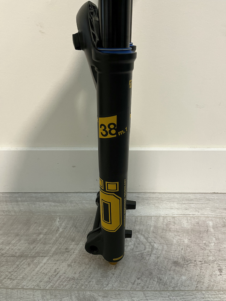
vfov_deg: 67.3
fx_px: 226
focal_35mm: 26
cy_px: 150
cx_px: 113
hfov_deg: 53.1
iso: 250
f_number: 1.6
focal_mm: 5.1
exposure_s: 1/60
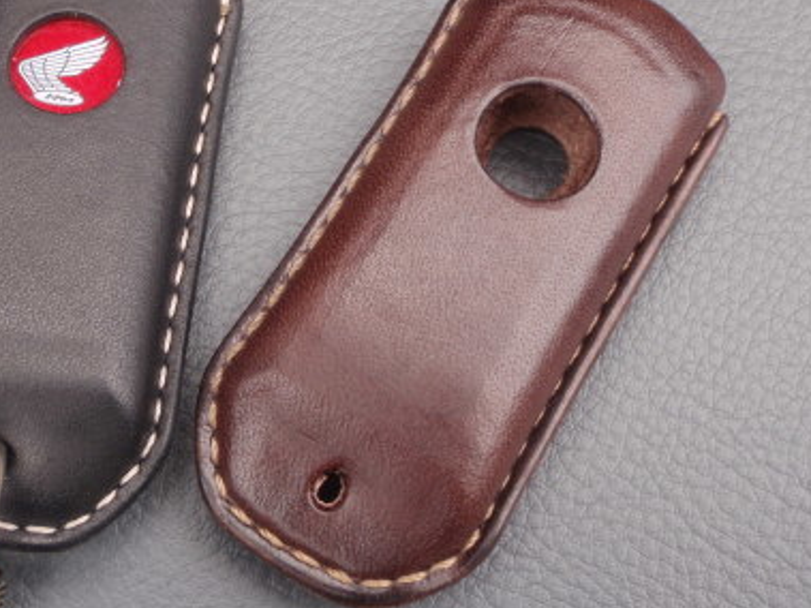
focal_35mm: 58
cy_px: 279
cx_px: 257
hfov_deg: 32.9
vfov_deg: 25.2
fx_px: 1358
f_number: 4.1
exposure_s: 1/60
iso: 64
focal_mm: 6.53
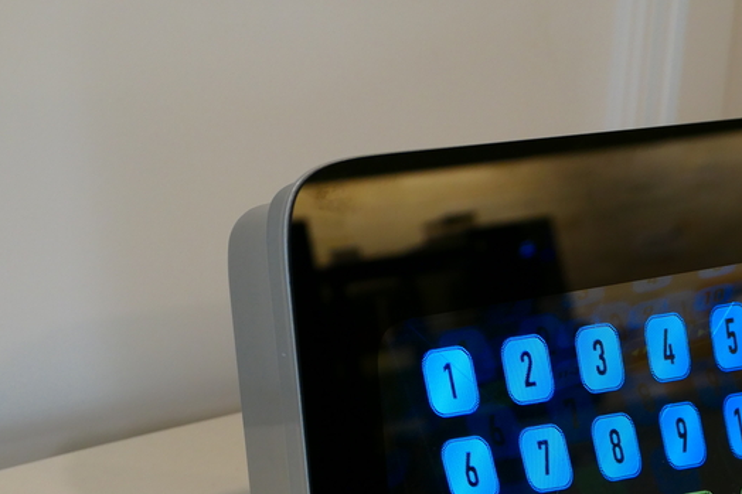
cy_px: 394
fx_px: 1628
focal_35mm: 79
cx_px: 506
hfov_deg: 25.5
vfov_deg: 17.1
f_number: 2.8
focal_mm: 16.9
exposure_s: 1/100
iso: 400
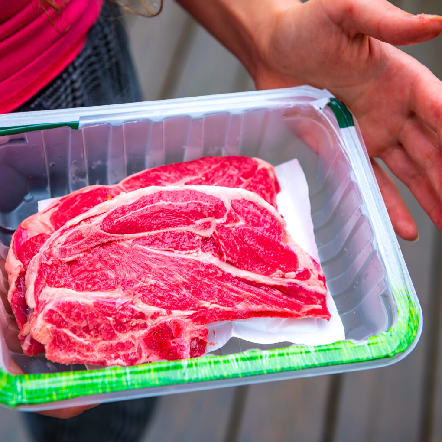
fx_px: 925
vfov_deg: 26.9
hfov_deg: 26.8
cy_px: 221
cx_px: 161
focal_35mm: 64
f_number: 4
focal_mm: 50
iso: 160
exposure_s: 1/250
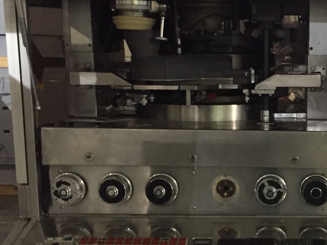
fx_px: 671
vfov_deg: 20.7
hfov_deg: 26.4
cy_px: 164
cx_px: 303
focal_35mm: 71
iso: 320
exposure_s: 1/15
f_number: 2.2
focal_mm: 4.15
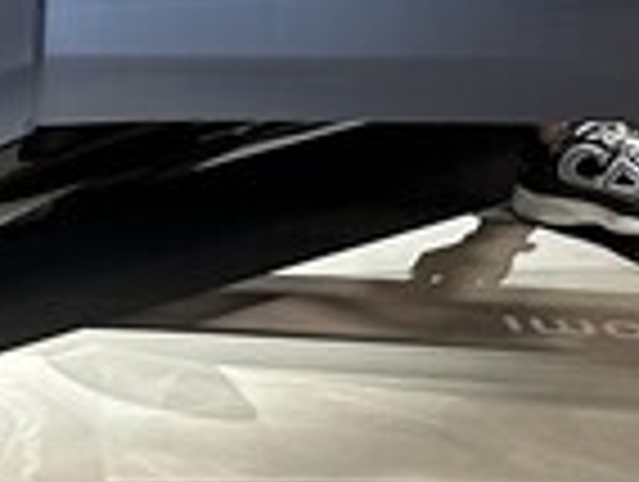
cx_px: -464
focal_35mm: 162
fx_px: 2996
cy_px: -784
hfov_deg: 11.4
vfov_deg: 8.2
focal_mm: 6.86
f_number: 1.78
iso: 100
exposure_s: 1/120
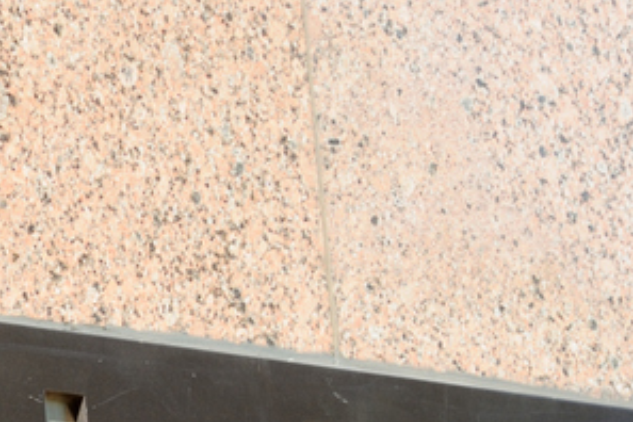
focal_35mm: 359
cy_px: 559
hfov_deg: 5.7
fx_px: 6312
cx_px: -98
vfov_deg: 3.8
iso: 200
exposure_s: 1/125
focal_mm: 85
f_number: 8
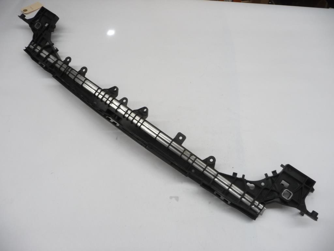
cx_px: 167
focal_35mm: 28
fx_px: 270
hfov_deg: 63.4
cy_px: 126
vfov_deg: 49.7
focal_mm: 4.7
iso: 160
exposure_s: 1/30
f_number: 3.3
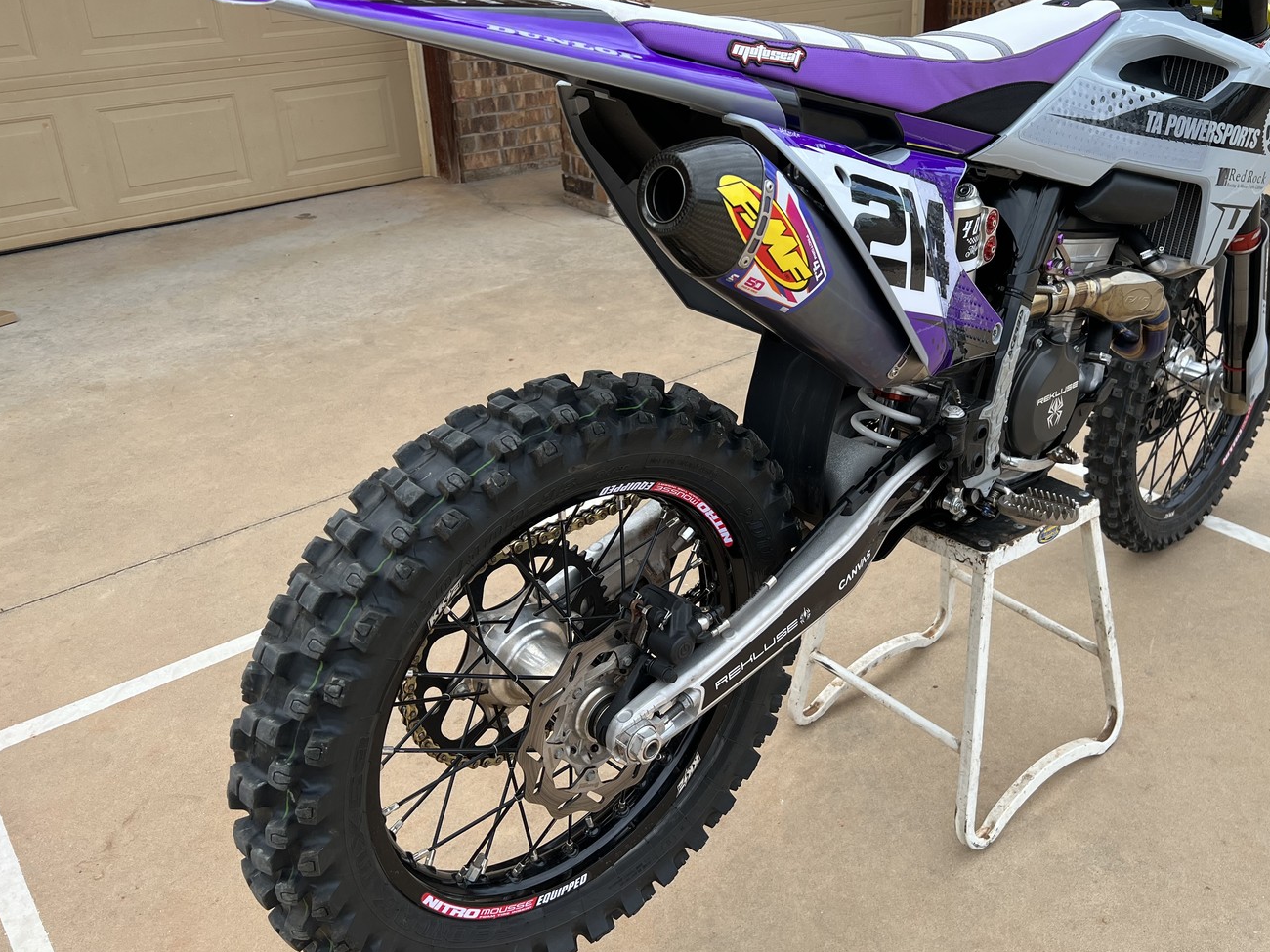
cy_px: 464
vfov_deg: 44.2
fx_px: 1174
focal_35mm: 32
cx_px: 761
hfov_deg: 56.4
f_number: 1.5
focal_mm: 5.7
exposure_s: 1/924
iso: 50
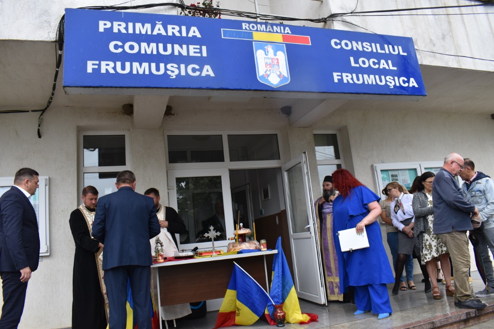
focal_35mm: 27
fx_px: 370
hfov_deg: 67.4
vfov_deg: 47.9
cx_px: 247
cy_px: 164
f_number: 6.3
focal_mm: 18
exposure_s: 1/160
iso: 400
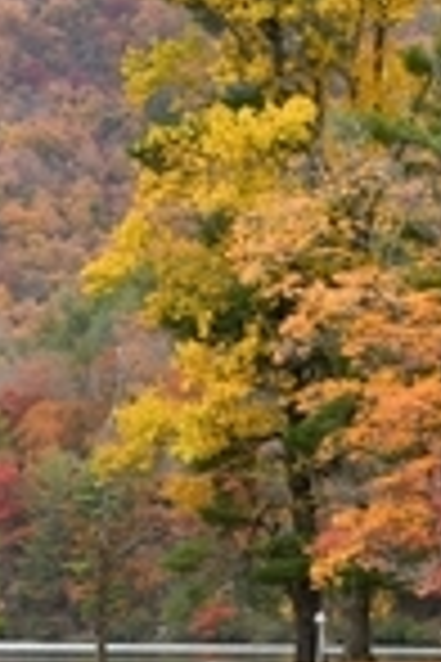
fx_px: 4410
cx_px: 32
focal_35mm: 240
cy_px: 556
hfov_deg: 5.7
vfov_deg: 8.6
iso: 200
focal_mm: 40
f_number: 8
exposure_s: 1/100
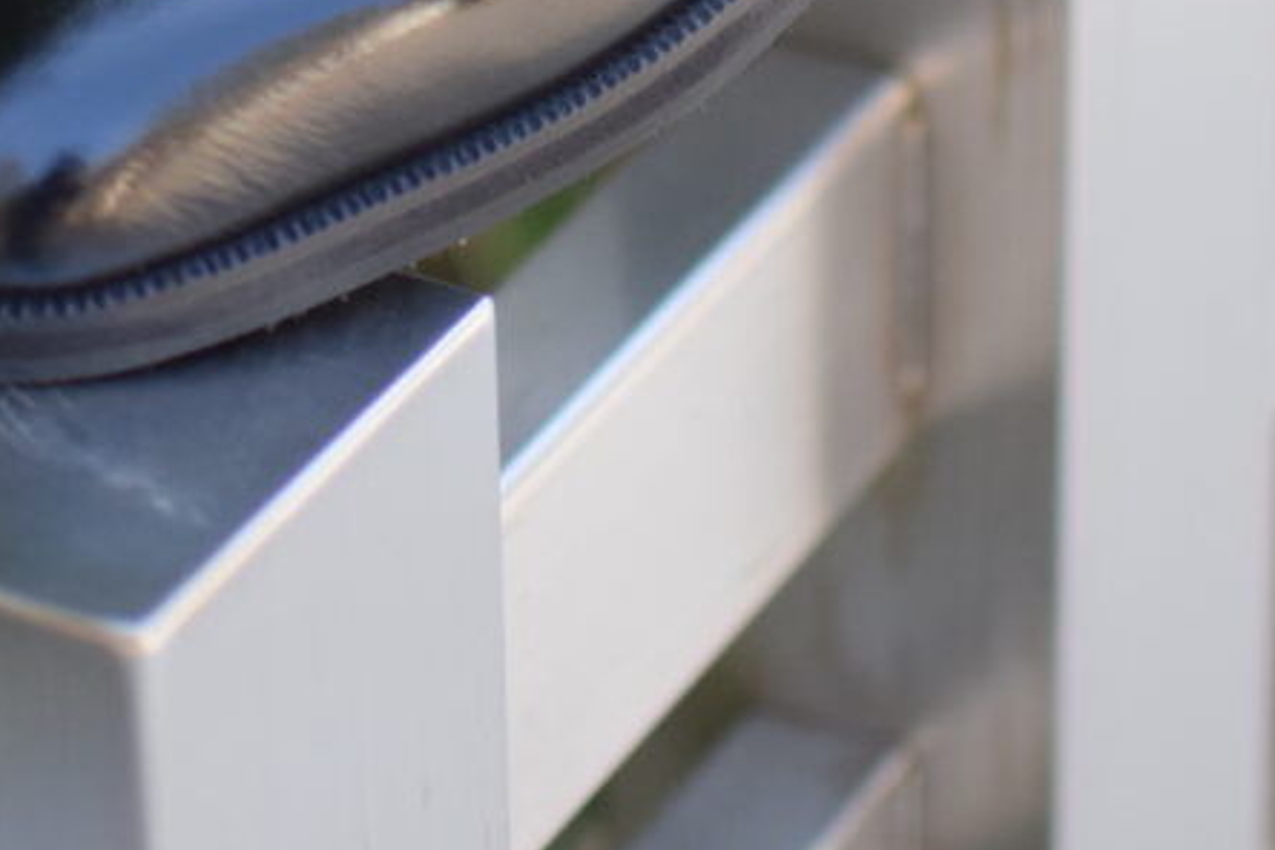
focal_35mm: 182
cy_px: -270
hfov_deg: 11.3
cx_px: 448
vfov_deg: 7.5
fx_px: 6436
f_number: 1.8
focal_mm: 35
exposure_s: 1/1600
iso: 500
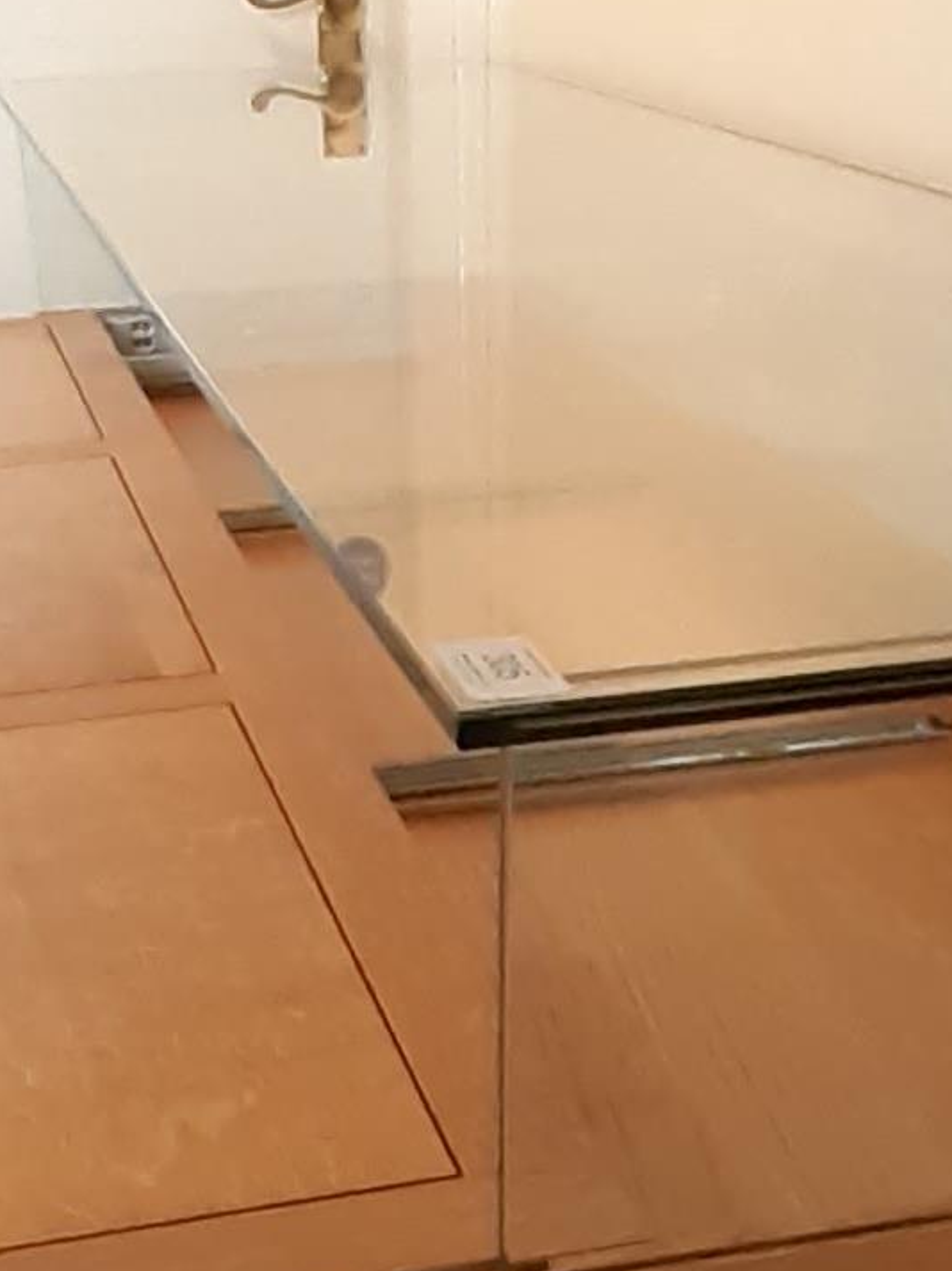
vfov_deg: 33.4
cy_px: 1503
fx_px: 1725
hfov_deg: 30.9
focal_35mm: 47
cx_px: 460
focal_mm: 1.13
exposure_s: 1/50
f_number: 2.2
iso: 125
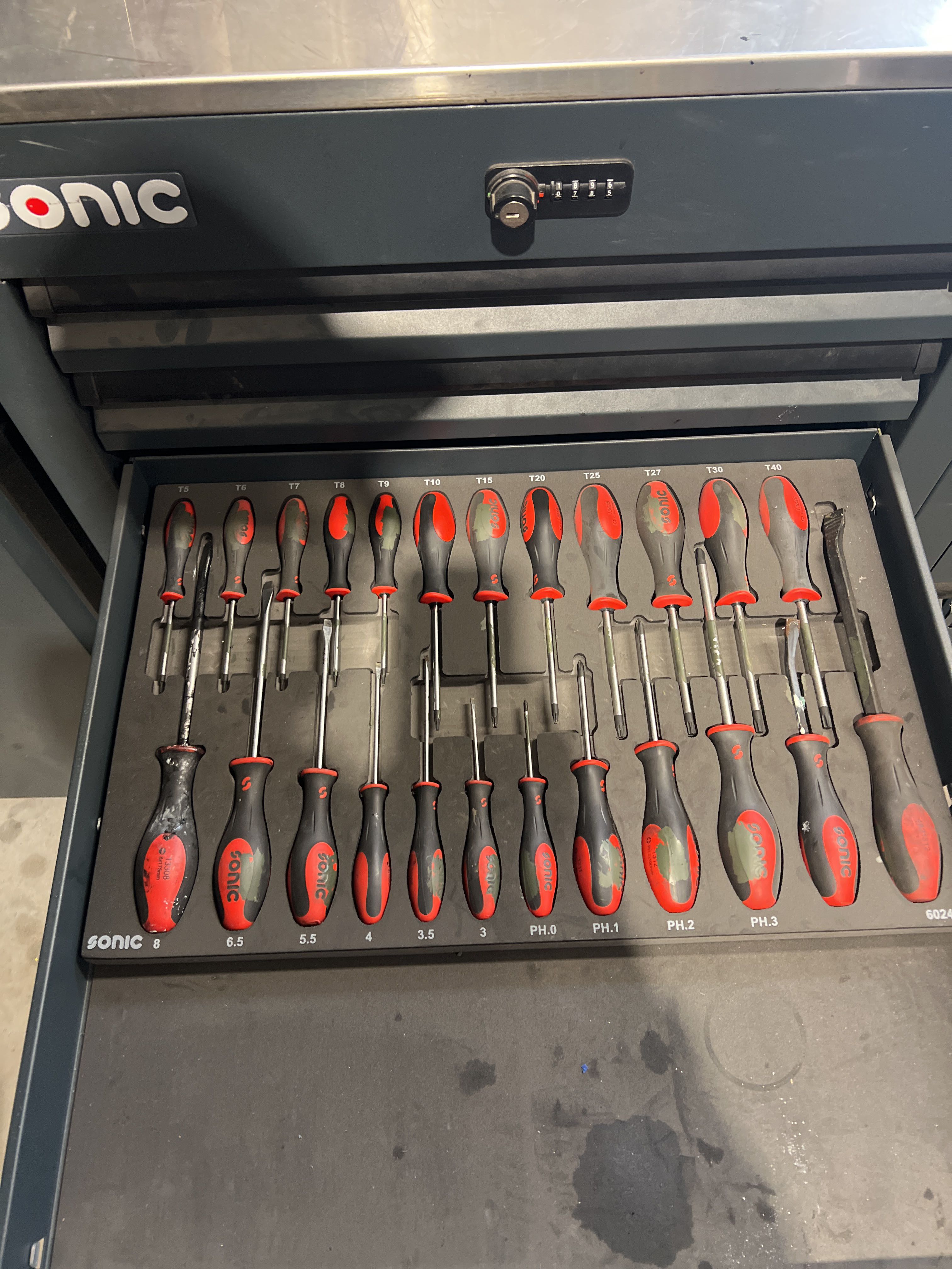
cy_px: 634
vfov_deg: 67.3
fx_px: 953
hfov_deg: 53.1
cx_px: 476
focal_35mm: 26
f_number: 1.5
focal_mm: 5.7
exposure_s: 1/50
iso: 400
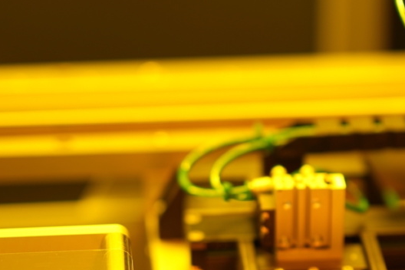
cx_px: 310
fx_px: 1856
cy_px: 248
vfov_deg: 8.3
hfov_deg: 12.4
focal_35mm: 165
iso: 100
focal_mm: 85
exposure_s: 1/13
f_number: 1.4
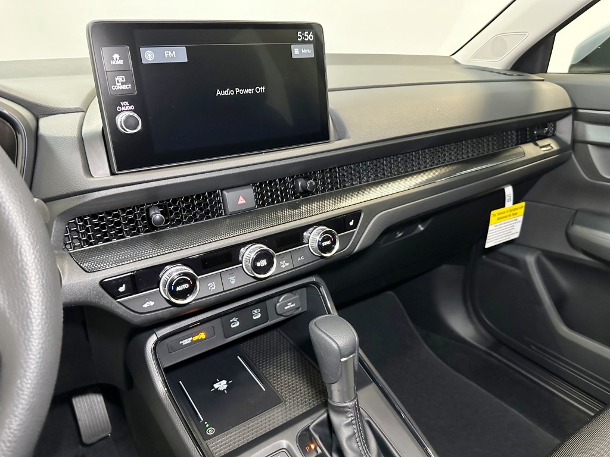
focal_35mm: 24
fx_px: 423
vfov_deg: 56.8
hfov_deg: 71.6
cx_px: 305
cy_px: 228
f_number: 1.78
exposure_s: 1/30
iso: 800
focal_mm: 6.86
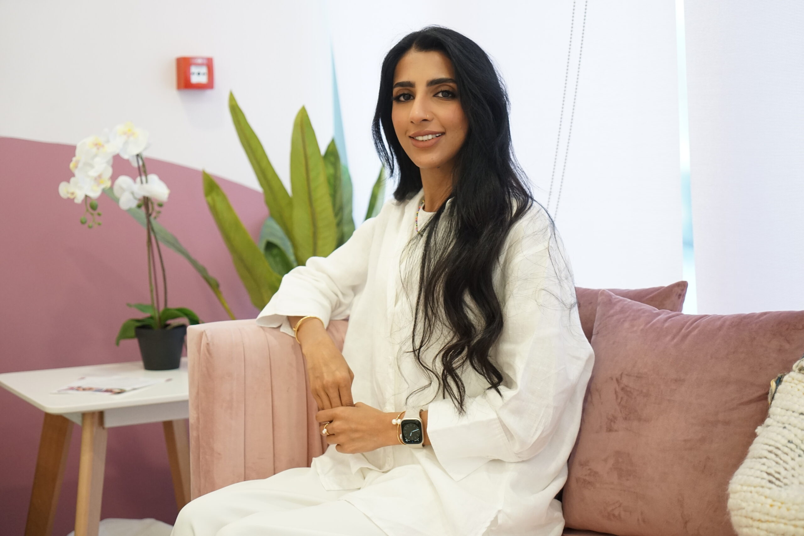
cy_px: 268
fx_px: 1273
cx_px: 402
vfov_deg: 23.8
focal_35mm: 57
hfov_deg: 35.1
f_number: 4
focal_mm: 57
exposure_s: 1/125
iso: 2000
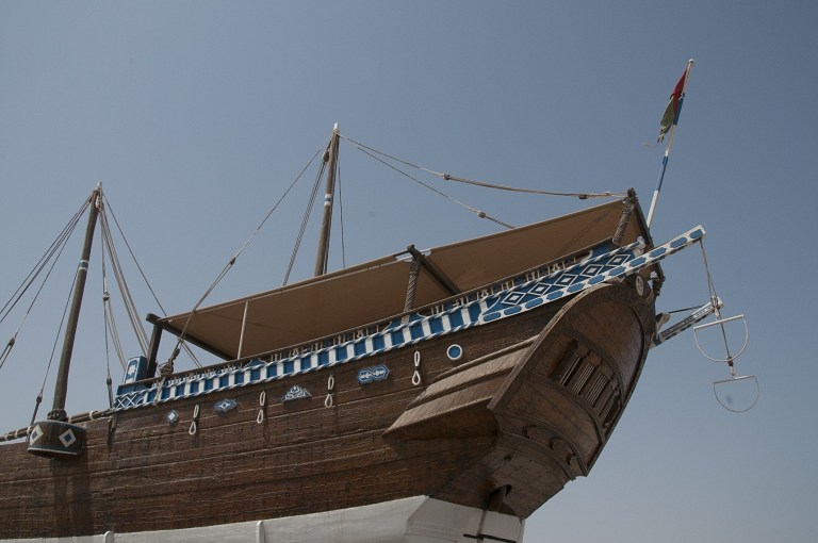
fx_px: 613
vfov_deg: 47.8
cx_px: 409
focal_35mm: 27
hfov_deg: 67.4
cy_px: 272
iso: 250
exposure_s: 1/640
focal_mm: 18
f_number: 14
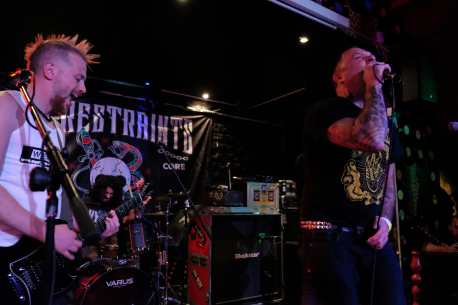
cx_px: 229
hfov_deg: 67.4
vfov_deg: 47.9
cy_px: 152
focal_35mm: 27
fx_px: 344
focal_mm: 18
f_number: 2.8
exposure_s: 1/125
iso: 12800
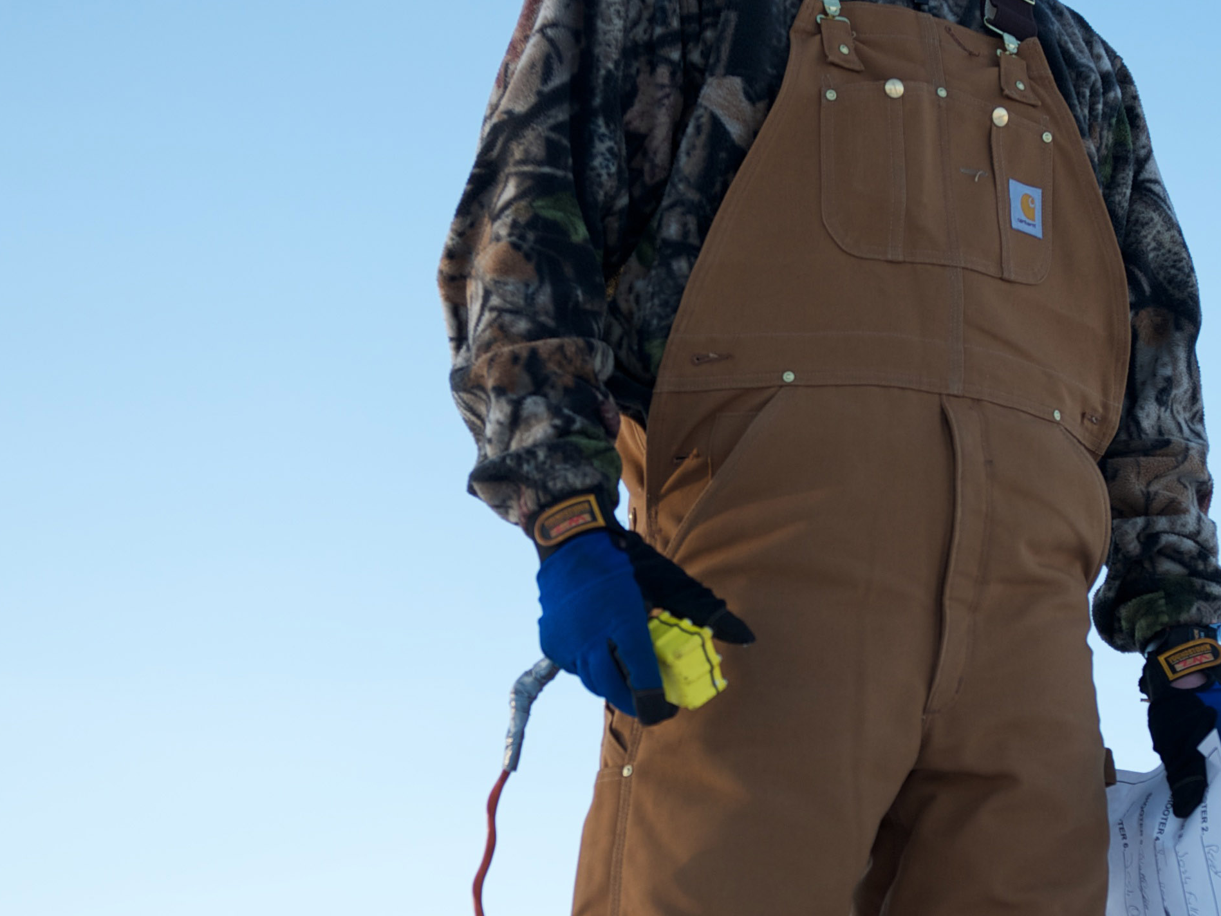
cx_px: 758
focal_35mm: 97
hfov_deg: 20.2
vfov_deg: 15.2
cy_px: 602
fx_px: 3422
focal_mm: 45
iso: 200
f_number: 2.8
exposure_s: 1/1000
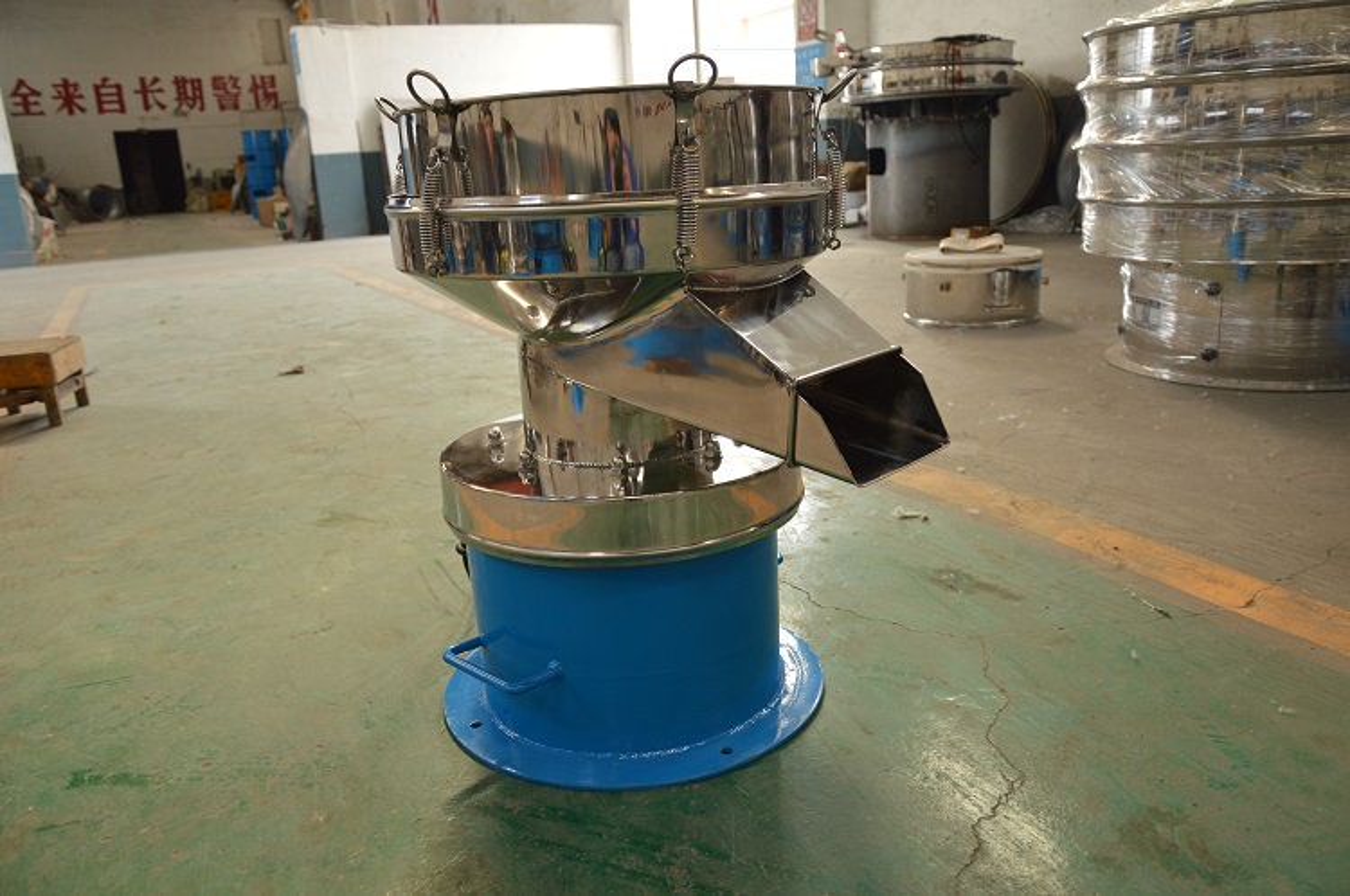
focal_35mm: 27
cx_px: 675
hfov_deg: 67.4
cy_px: 448
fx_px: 1011
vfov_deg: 47.8
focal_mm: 18
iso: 200
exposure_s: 1/60
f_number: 4
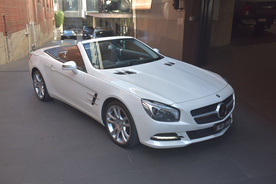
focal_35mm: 35
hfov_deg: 54.4
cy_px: 92
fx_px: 268
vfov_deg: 37.9
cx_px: 138
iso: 500
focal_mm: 35
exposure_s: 1/200
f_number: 4
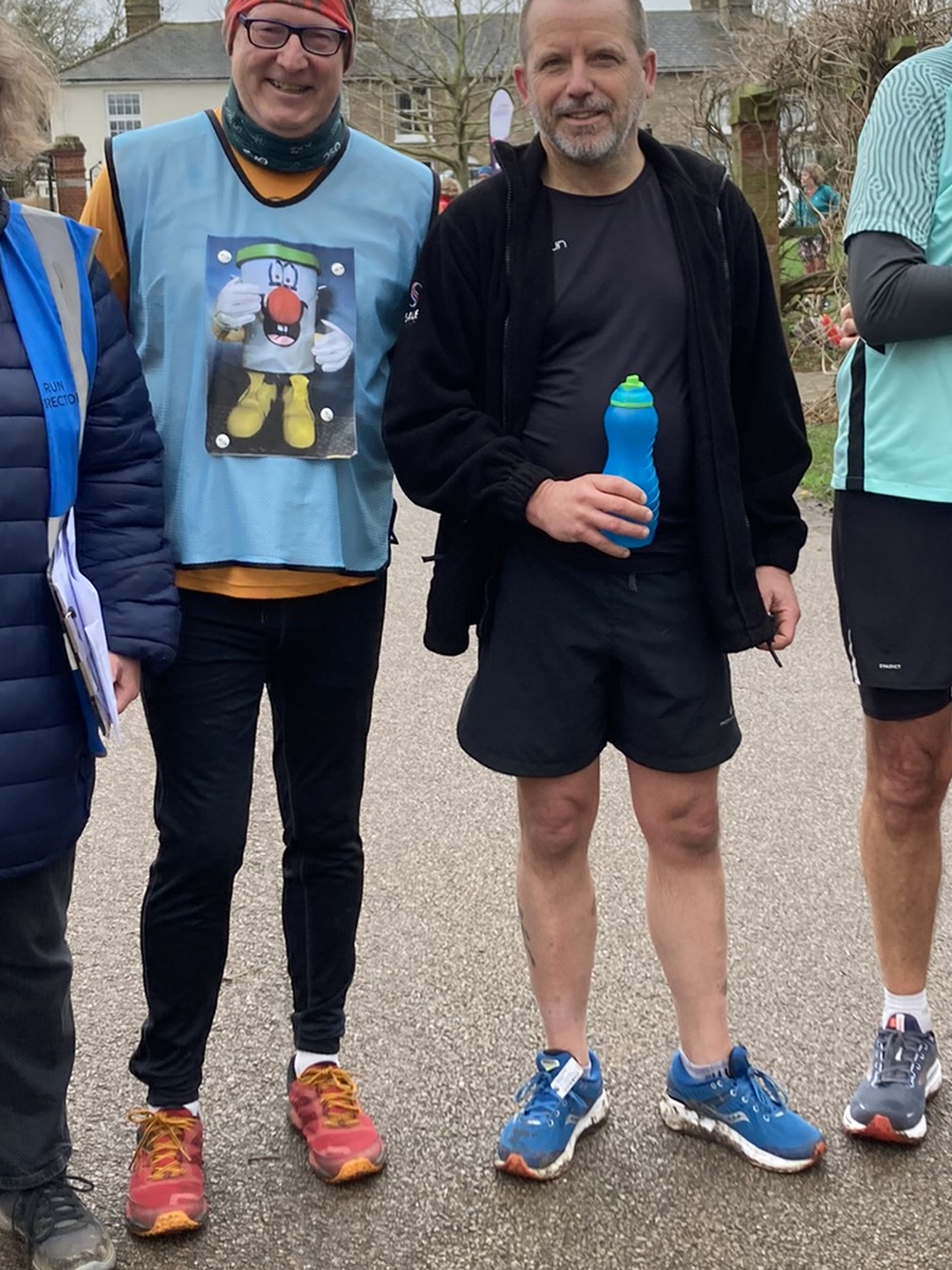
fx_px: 2017
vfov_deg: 34.9
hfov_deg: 26.5
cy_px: 533
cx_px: 542
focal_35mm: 55
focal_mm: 3.99
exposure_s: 1/121
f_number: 1.8
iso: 25
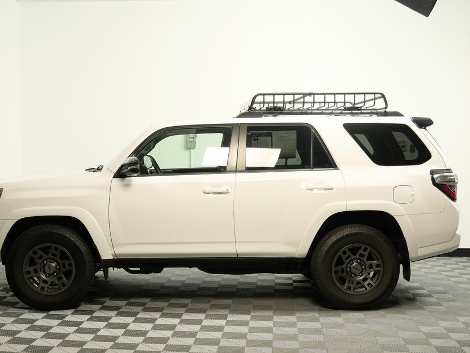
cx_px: 196
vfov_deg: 29.6
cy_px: 206
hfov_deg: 38.8
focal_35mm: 49
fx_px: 665
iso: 250
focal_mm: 20
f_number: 5.6
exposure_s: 1/200
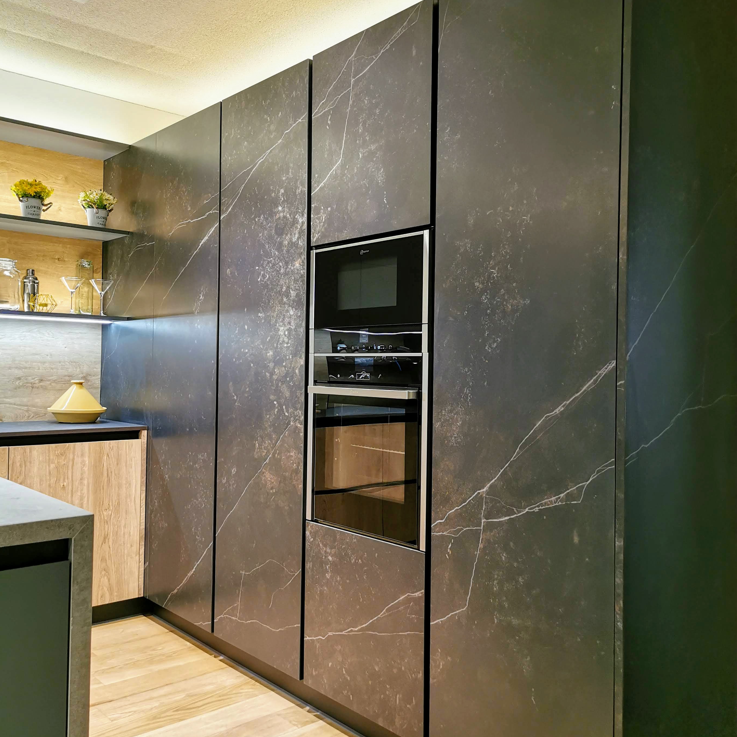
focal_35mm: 32
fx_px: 771
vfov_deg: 51.1
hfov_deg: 51.1
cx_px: 369
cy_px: 362
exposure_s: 1/100
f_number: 1.8
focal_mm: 5.58
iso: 160
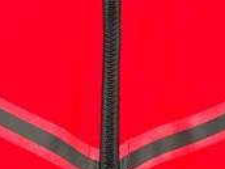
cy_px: 291
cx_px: 123
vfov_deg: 7.5
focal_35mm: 194
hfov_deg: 10.2
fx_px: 1261
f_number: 1.6
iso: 40
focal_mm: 5.1
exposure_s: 1/100
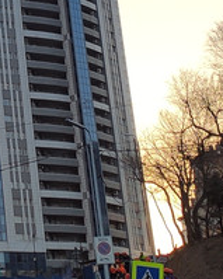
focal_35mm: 136
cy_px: -52
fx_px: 1123
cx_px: -131
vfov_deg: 13.8
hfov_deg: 10.8
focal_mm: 4.77
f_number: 1.75
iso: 112
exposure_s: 1/391
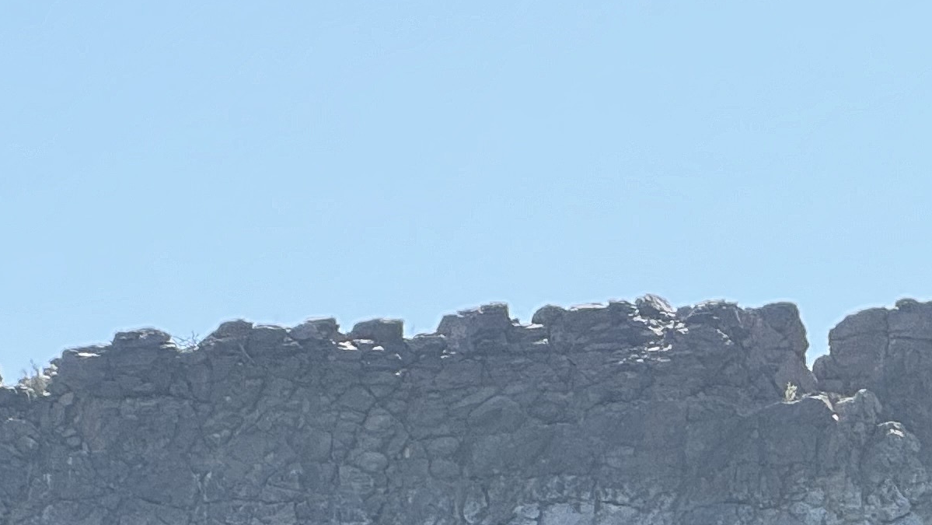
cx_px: 1199
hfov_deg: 7.6
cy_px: 1142
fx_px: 6970
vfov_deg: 4.2
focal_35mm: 282
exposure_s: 1/320
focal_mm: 9
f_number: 2.8
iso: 25
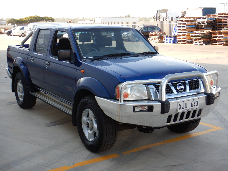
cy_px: 86
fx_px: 343
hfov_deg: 36.8
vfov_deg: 28.0
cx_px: 114
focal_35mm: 52
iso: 125
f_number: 4.3
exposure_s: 1/100
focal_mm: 9.2
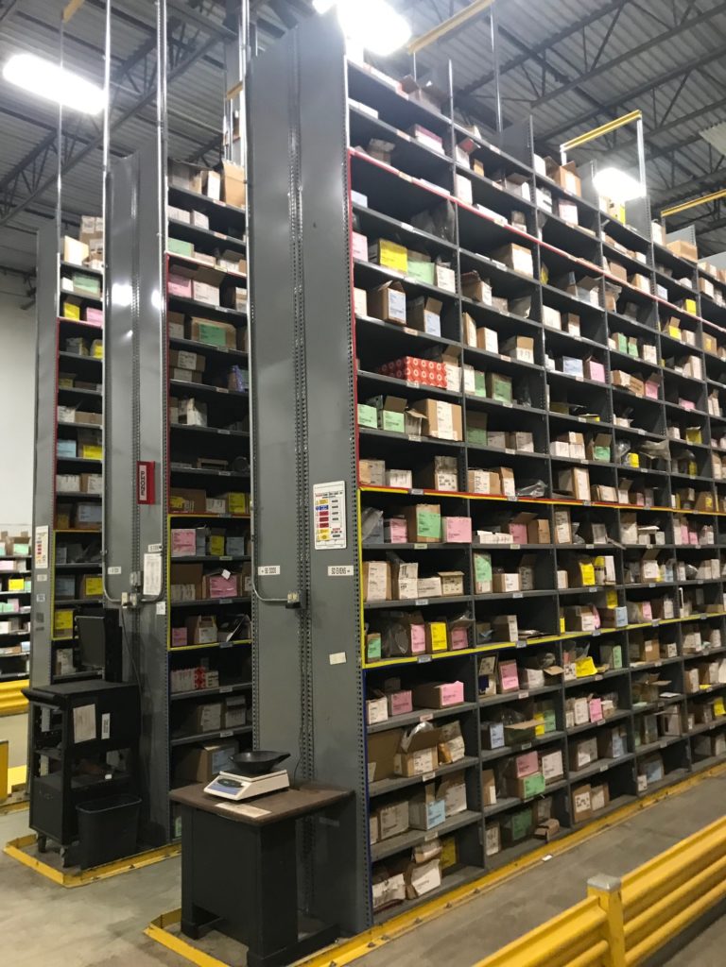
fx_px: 783
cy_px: 484
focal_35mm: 28
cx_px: 363
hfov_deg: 49.7
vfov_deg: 63.4
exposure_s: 1/15
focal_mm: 3.99
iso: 80
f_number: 1.8
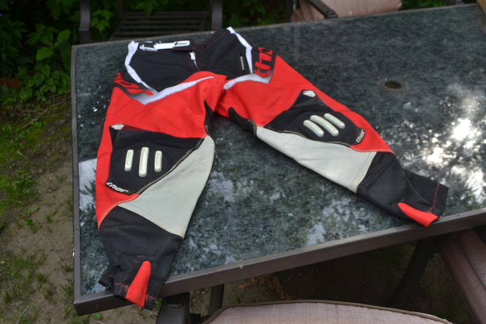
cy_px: 162
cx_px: 243
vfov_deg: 36.9
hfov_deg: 53.1
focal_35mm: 36
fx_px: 486
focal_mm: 24
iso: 140
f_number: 9
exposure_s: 1/50
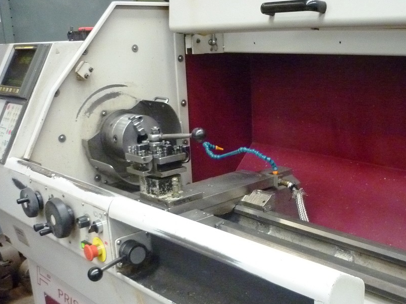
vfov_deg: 34.2
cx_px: 255
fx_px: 492
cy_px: 189
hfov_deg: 44.4
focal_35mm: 42
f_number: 2.8
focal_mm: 5.5
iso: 800
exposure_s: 1/50
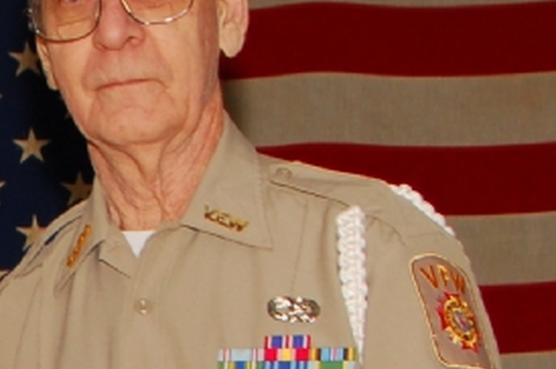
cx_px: -270
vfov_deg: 6.2
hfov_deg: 9.1
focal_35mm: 221
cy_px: 478
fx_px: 3409
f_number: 5.6
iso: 200
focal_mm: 28
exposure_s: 1/60
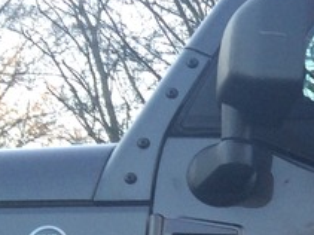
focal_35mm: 141
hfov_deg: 11.9
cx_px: 707
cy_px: 266
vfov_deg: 10.4
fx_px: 1278
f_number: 2.2
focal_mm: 4.15
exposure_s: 1/120
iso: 50
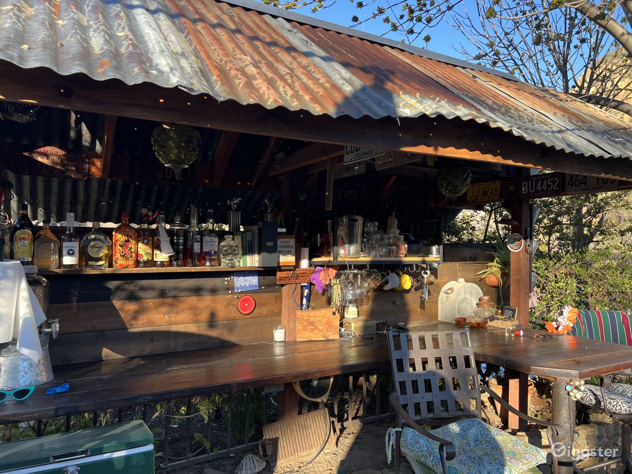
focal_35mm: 26
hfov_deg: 67.3
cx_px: 316
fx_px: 475
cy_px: 237
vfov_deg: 53.1
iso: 50
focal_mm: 5.7
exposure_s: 1/452
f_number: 1.5
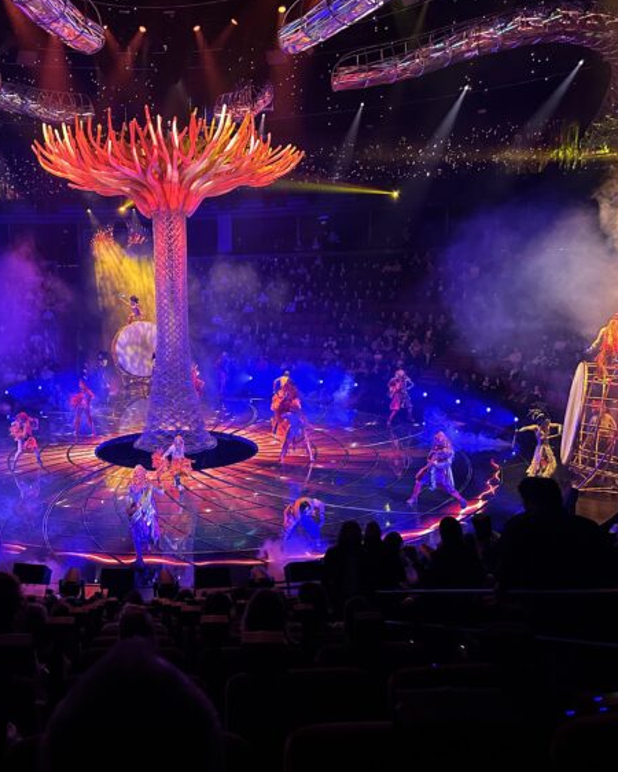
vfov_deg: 55.6
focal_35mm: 32
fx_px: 731
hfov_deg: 44.4
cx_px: 161
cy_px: 378
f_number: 1.78
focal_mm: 6.86
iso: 500
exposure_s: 1/55
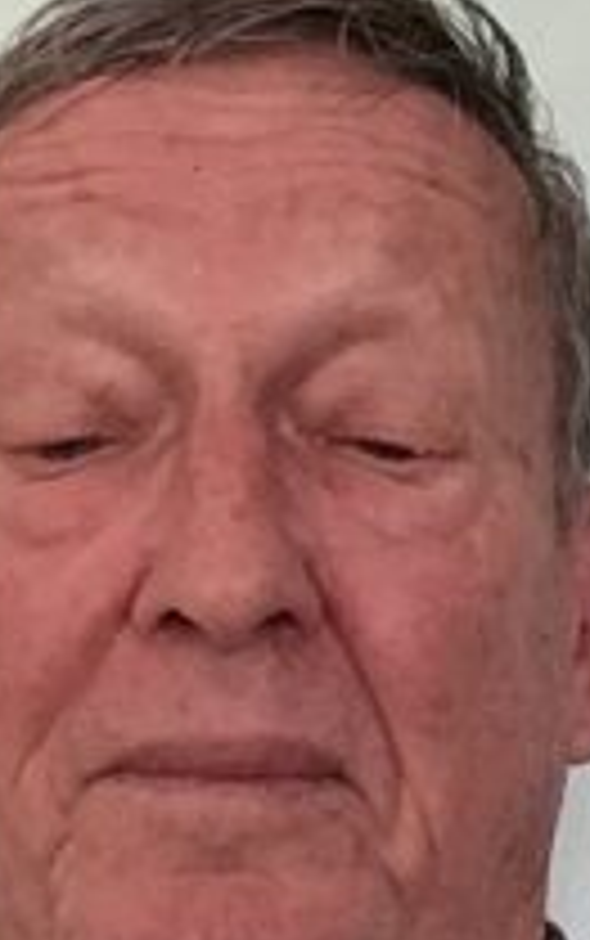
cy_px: 666
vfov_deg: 36.3
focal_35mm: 55
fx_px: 1412
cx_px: 243
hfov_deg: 23.6
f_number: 2.4
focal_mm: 2.15
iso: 80
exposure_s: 1/33
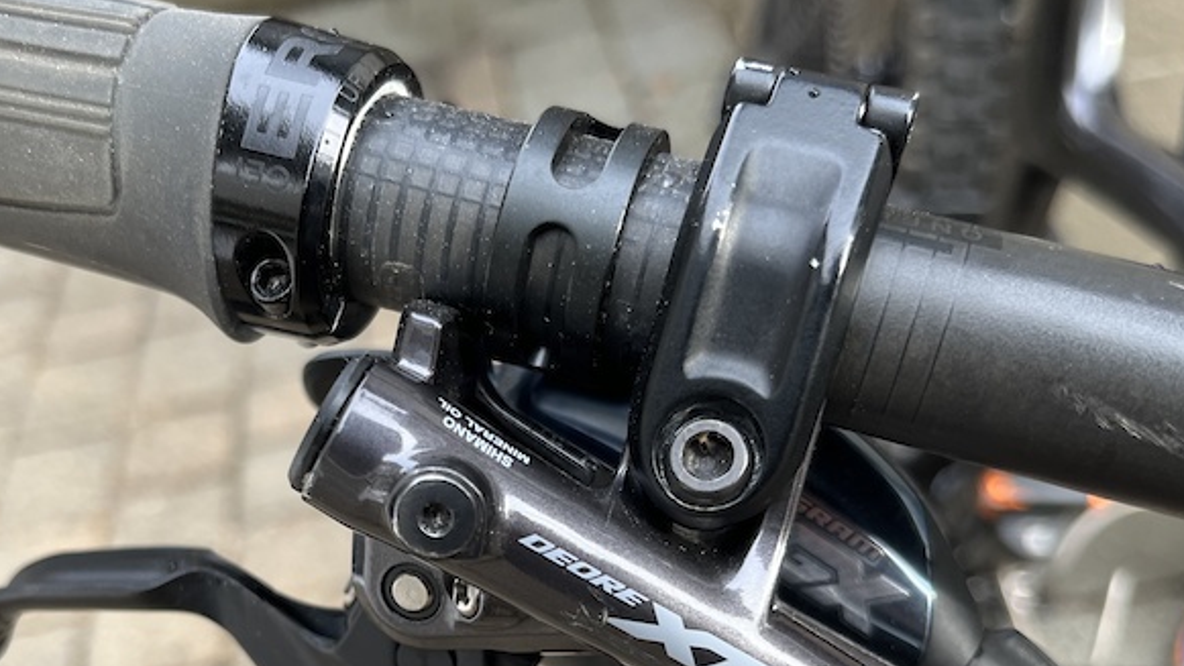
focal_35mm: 39
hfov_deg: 51.1
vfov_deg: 29.7
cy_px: 534
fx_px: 1225
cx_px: 446
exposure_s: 1/165
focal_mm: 5.1
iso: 40
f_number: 1.6
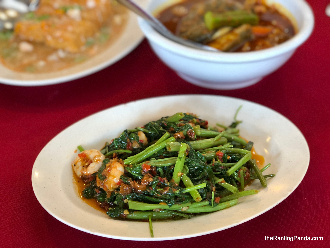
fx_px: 543
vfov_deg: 25.7
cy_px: 124
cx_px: 165
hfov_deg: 33.8
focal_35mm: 57
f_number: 2.8
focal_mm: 6.6
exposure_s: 1/50
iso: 250
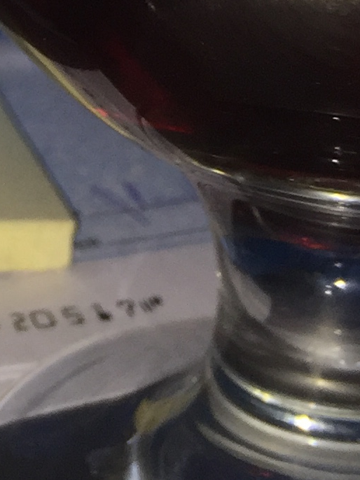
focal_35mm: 138
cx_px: -228
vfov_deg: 12.6
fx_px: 1915
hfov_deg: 10.3
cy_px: -462
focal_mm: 4.15
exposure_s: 1/214
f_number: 2.2
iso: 32
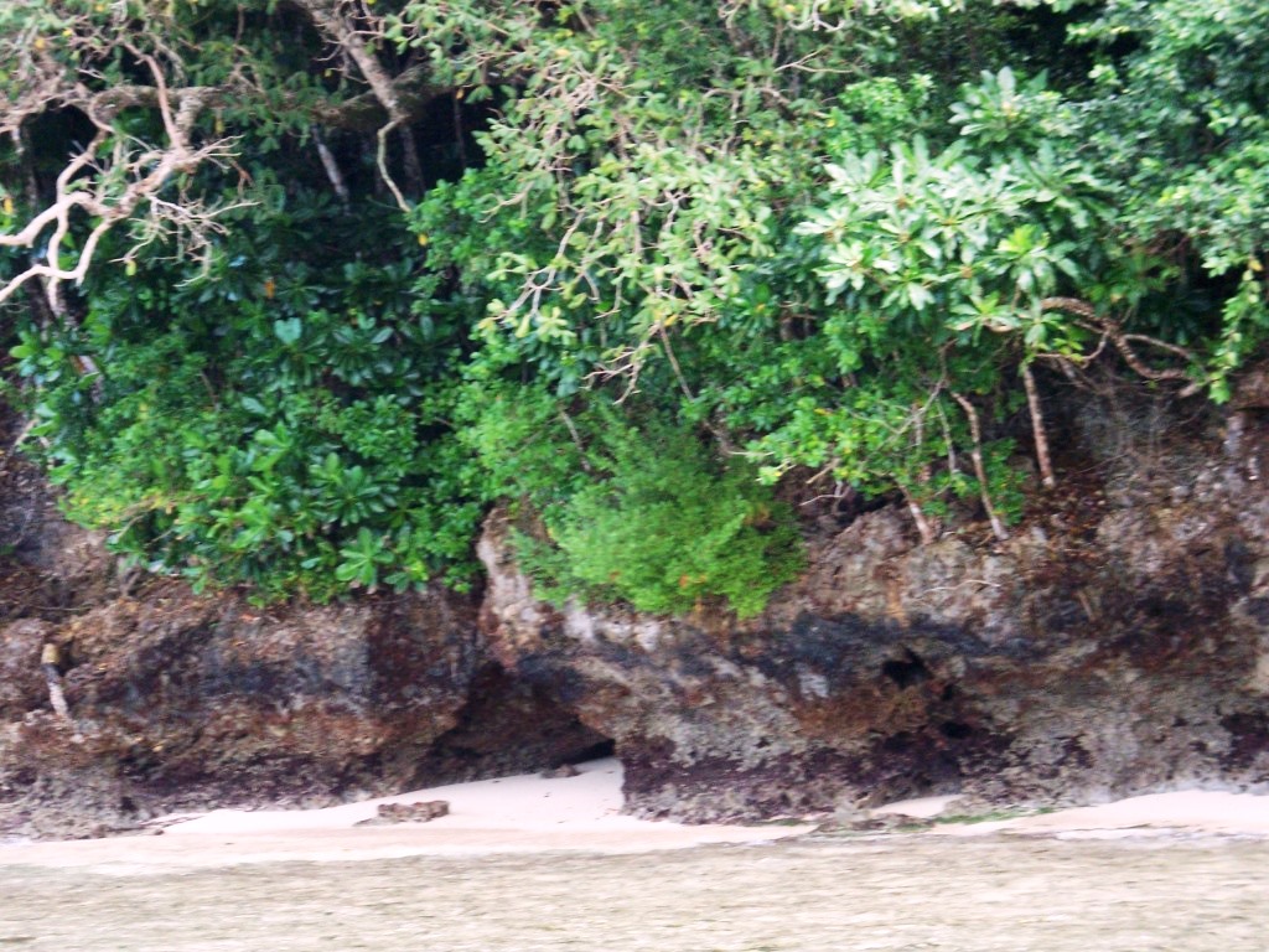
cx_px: 634
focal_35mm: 117
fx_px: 4289
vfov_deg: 12.7
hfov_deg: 16.8
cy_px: 476
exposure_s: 1/125
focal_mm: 19.2
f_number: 4.4
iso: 200
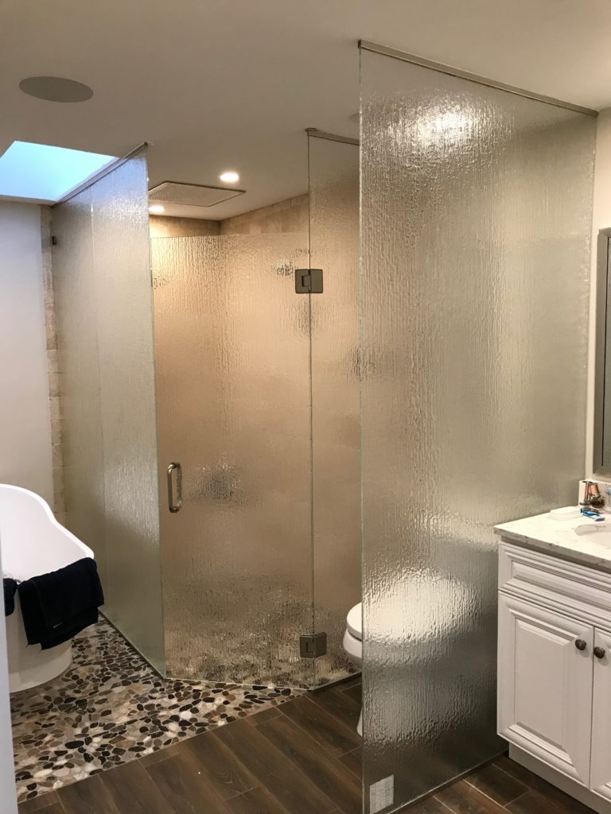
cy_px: 407
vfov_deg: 63.4
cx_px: 306
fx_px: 659
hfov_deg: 49.7
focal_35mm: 28
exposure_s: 1/30
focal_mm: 3.99
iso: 40
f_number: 1.8
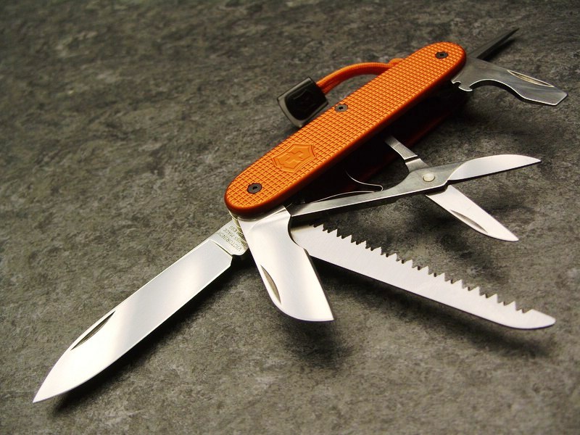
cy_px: 218
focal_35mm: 35
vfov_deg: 40.7
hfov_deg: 52.6
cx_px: 290
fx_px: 586
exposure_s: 1/60
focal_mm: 7.8
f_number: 2.8
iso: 100
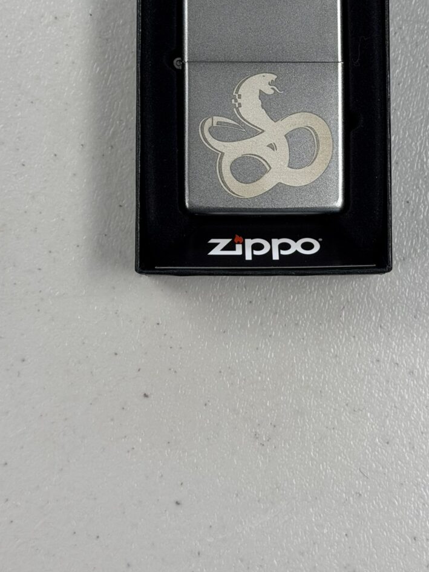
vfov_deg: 24.8
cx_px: 286
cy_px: 151
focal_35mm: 78
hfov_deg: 18.8
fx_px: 1289
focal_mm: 6.76
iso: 80
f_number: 1.78
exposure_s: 1/121
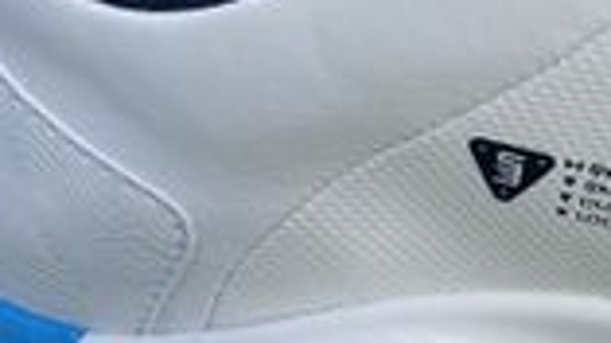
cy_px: 154
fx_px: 1214
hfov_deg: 26.0
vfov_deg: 16.1
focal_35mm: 75
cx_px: 683
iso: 50
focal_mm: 5.1
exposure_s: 1/2513
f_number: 1.6
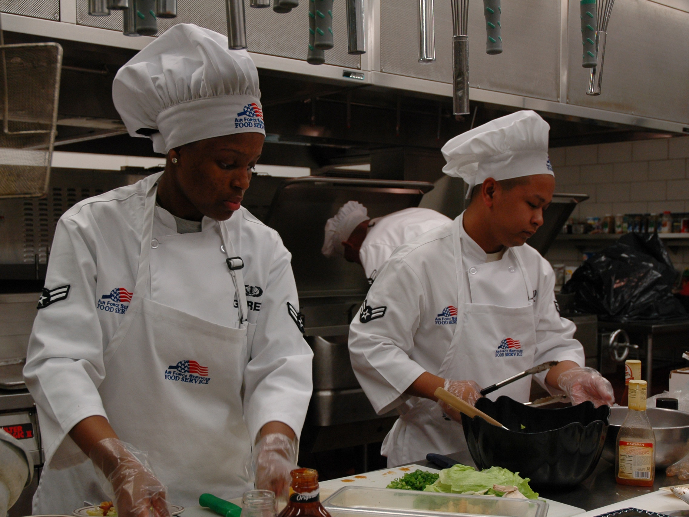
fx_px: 948
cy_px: 298
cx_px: 315
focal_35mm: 48
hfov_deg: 39.9
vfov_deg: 30.4
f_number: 4.5
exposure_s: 1/80
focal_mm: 25
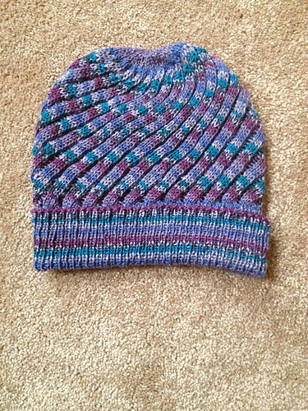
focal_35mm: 35
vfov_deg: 52.6
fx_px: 415
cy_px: 206
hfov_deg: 40.7
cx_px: 154
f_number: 2.4
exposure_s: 1/15
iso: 500
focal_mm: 4.28
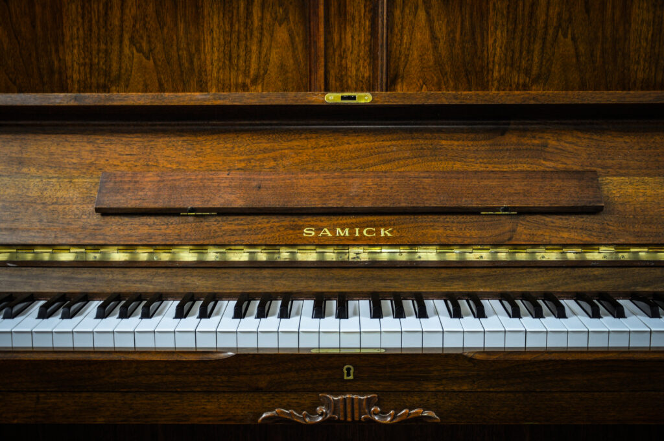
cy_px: 220
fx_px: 1105
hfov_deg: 33.4
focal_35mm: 60
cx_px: 332
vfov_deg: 22.6
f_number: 4.5
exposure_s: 1/6
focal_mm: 40
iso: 320
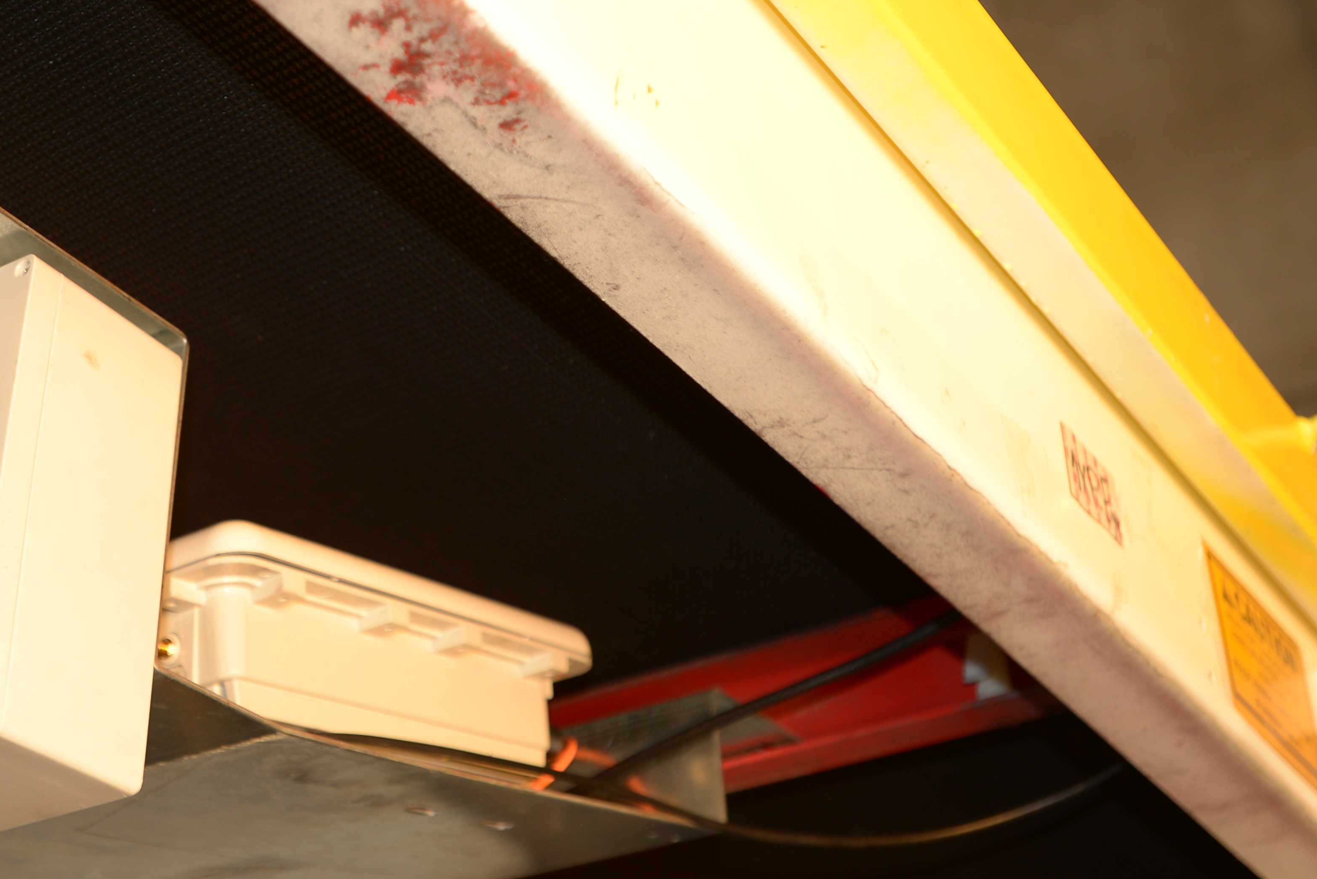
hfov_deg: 33.9
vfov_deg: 23.4
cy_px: 374
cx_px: 364
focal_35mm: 58
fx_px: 2122
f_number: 3.5
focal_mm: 30
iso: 200
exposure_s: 1/8
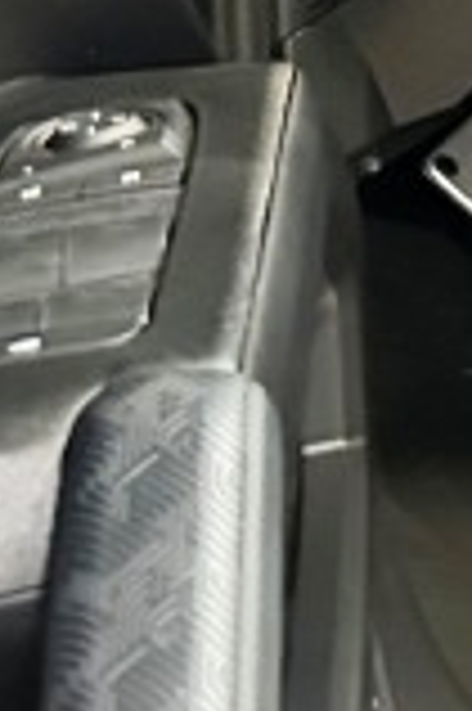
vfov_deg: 11.8
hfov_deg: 6.7
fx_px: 3193
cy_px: -531
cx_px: 1848
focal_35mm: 162
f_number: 1.78
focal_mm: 6.86
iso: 1000
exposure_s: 1/40
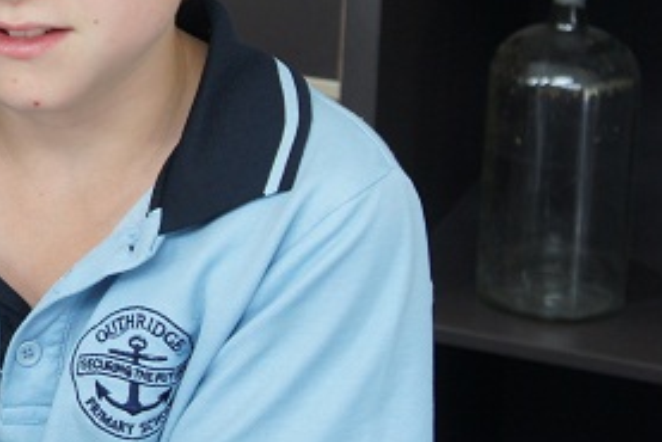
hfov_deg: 12.5
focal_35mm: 159
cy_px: -2
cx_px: -204
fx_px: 2925
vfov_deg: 8.6
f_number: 4.5
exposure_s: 1/50
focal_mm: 32
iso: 500
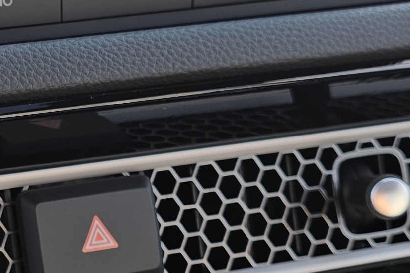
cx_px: -58
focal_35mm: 116
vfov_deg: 11.8
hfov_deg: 17.0
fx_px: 1321
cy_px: 183
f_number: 1.7
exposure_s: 1/180
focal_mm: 6.3
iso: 12
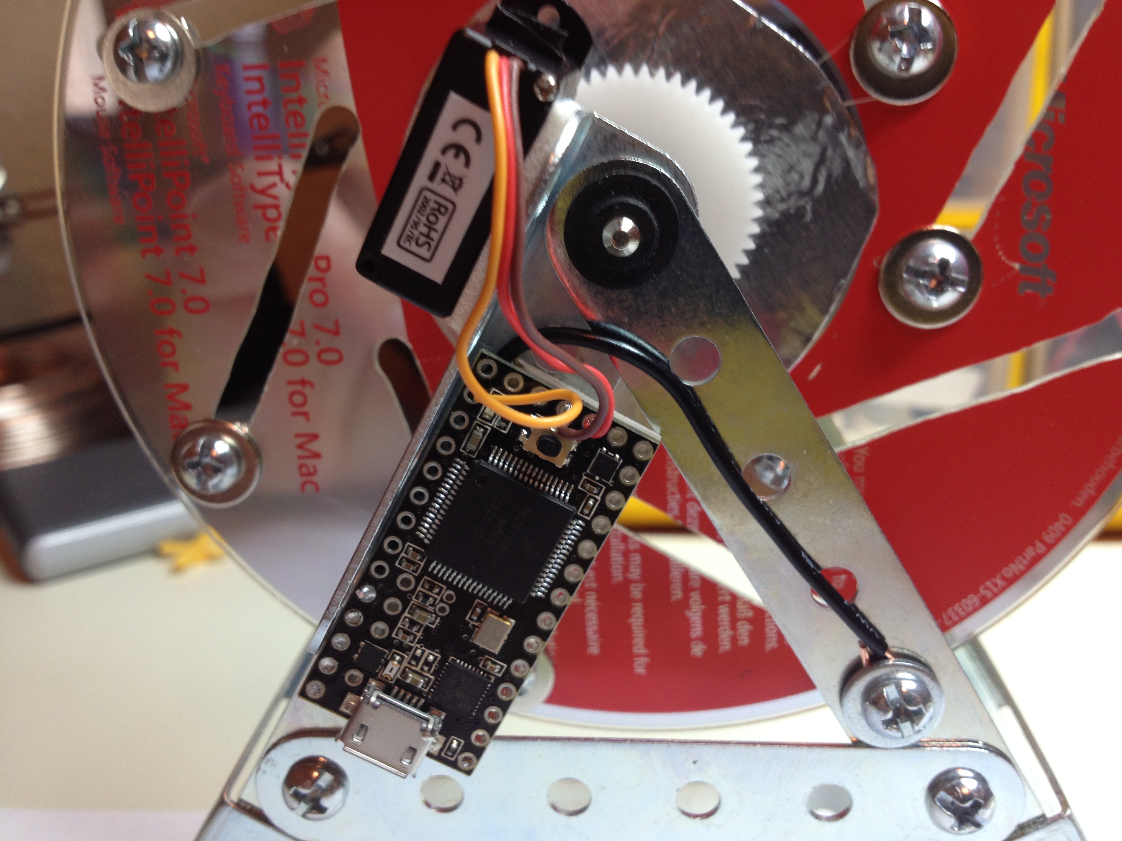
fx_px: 1134
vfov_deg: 40.7
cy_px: 420
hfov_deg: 52.6
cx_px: 561
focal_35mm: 35
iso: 64
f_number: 2.4
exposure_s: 1/20
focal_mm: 4.28
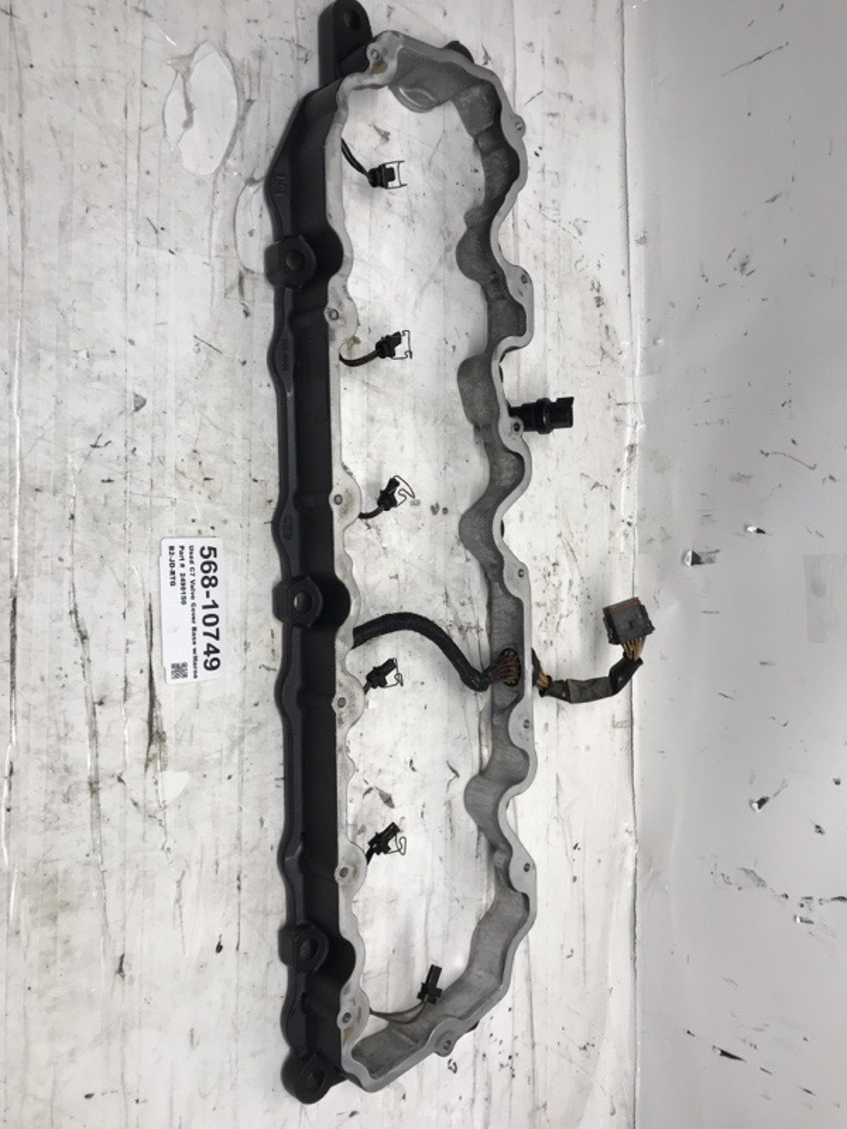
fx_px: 913
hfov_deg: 49.7
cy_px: 564
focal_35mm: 28
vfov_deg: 63.4
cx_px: 424
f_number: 1.8
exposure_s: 1/120
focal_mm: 3.99
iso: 32
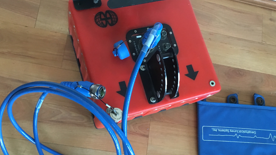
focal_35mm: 40
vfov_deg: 29.7
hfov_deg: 50.4
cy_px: 85
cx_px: 128
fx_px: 293
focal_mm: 4.15
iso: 250
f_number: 2.2
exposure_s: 1/17
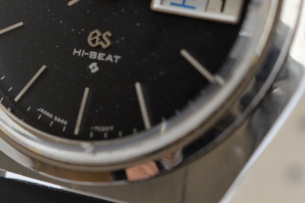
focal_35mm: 127
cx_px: 159
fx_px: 1076
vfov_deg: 10.7
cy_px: -1
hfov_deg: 16.1
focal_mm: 40
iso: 250
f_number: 8
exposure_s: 1/60
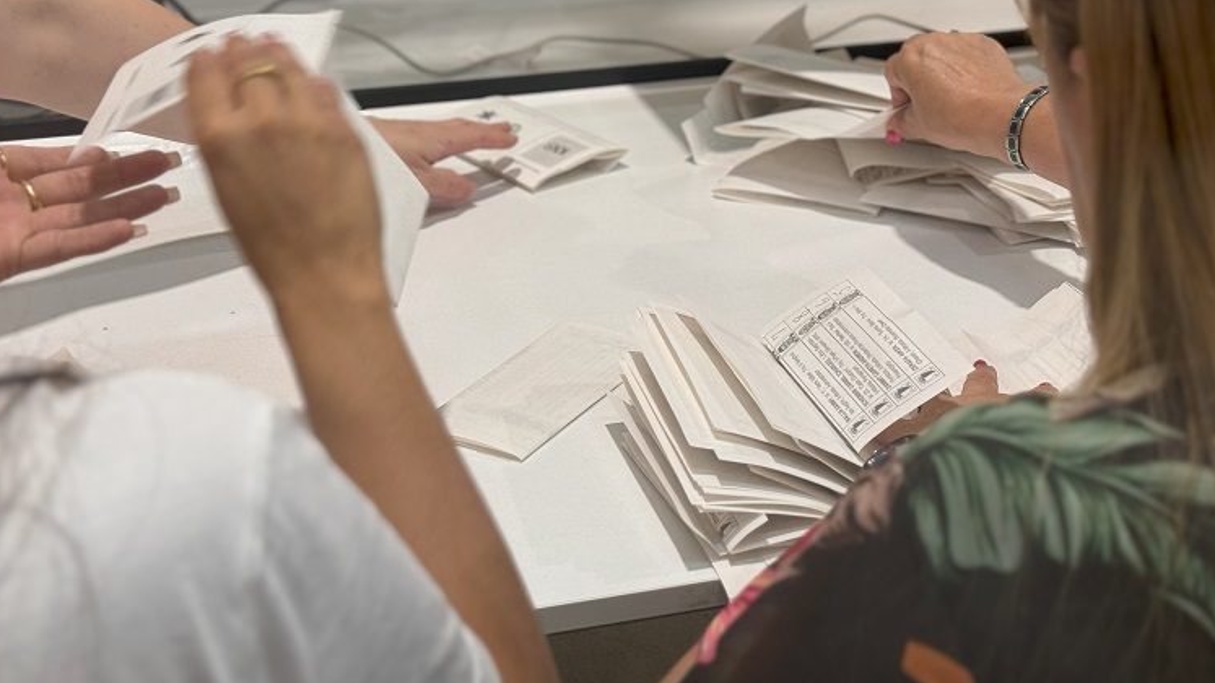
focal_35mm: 63
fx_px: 2029
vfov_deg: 19.1
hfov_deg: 33.3
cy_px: 232
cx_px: 636
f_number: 1.78
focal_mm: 6.86
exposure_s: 1/134
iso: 50
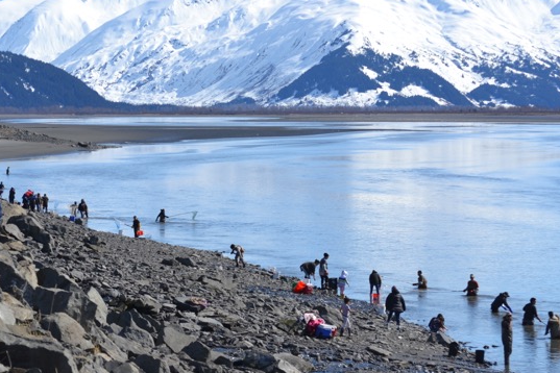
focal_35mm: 161
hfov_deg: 12.8
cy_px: 125
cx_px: 271
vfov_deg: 8.5
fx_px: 2504
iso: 100
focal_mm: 80
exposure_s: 1/320
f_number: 9
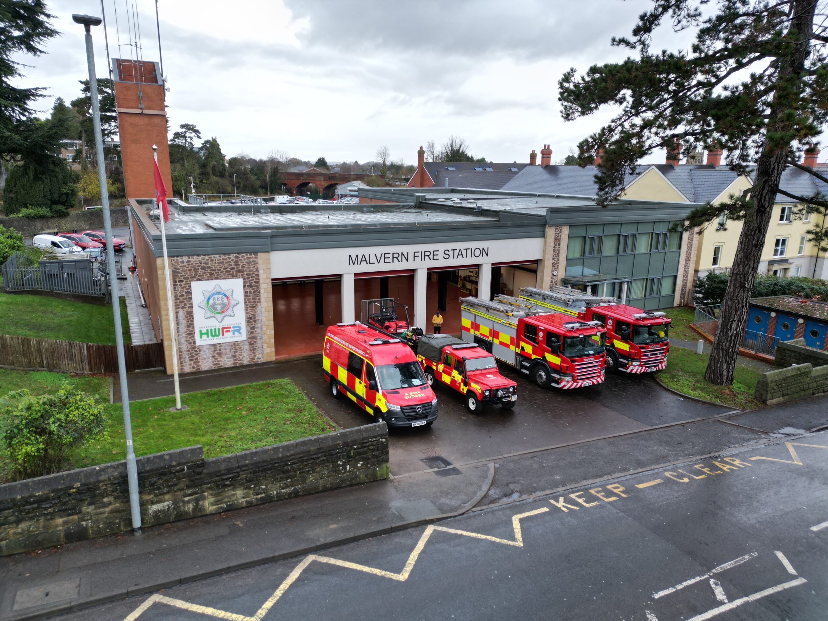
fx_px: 574
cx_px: 414
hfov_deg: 71.6
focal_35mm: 24
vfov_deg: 56.8
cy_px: 310
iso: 100
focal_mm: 6.72
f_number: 1.7
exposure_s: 1/240
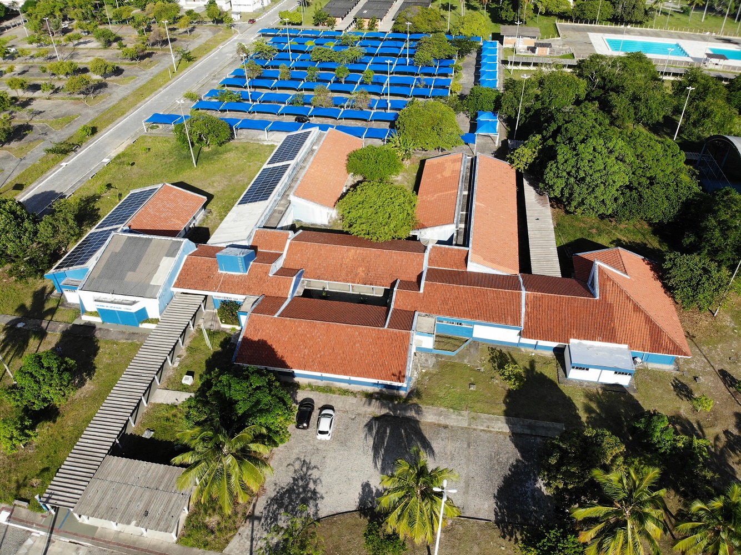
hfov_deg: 71.6
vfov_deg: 56.8
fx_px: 514
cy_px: 278
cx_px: 370
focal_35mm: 24
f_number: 2.8
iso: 100
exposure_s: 1/800
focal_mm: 4.5
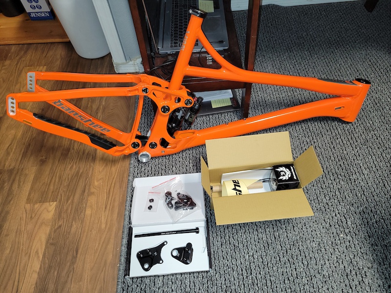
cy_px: 146
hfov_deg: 67.3
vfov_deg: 53.1
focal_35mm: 26
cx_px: 196
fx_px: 294
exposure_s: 1/24
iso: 100
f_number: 1.8
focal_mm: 5.4
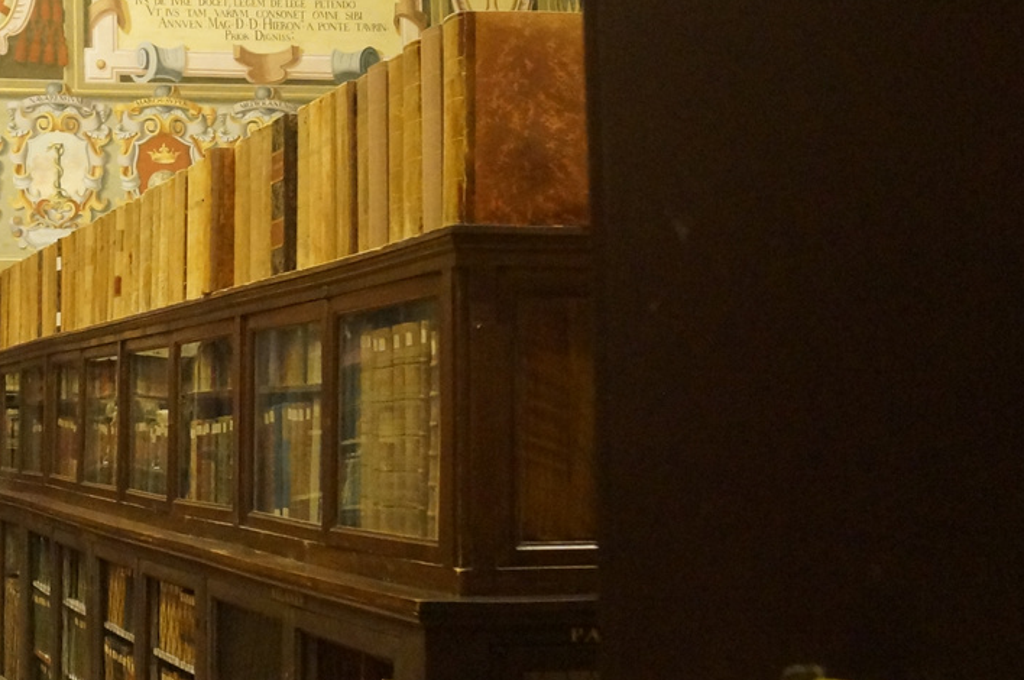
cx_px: -96
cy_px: 326
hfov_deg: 29.3
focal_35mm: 62
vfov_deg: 21.8
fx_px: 1761
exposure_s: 1/20
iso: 3200
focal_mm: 18
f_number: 3.5
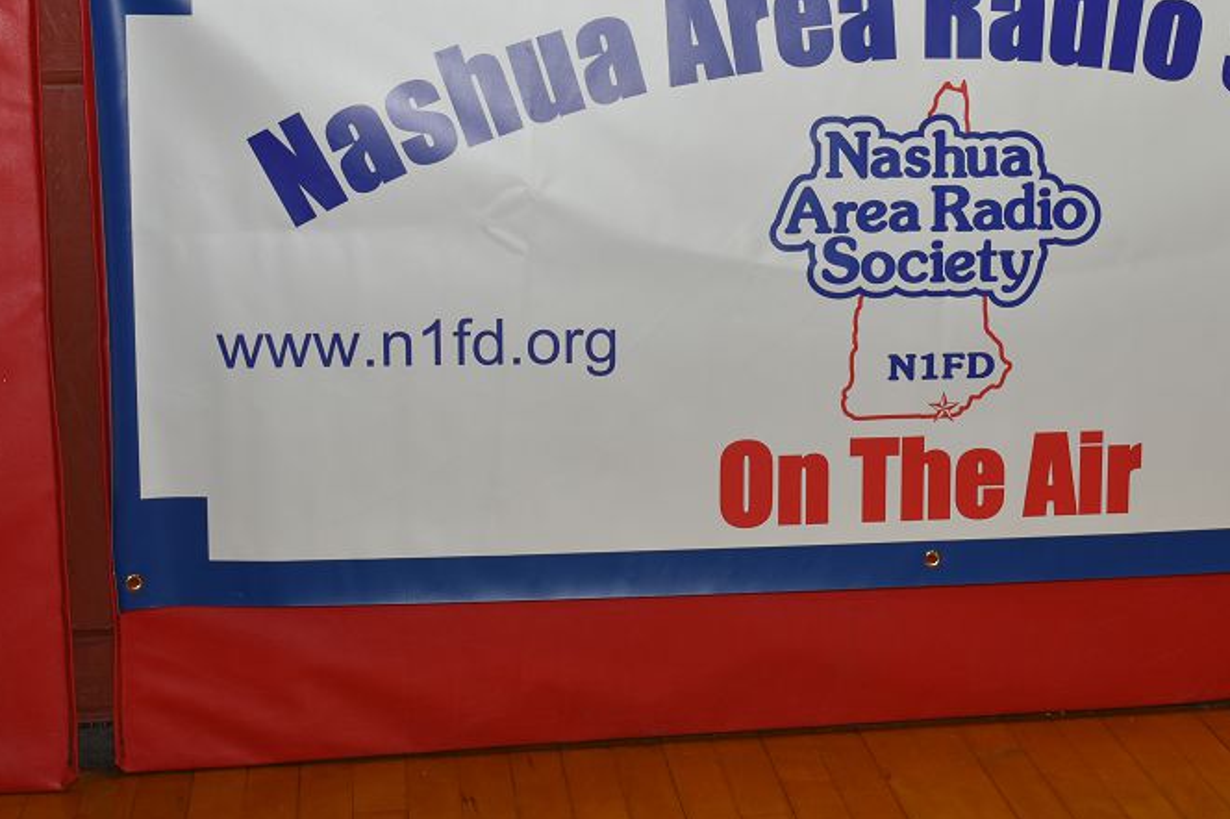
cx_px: 847
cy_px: 243
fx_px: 2527
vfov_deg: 18.3
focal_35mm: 74
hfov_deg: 27.1
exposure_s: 1/60
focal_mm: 32
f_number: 5.6
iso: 400
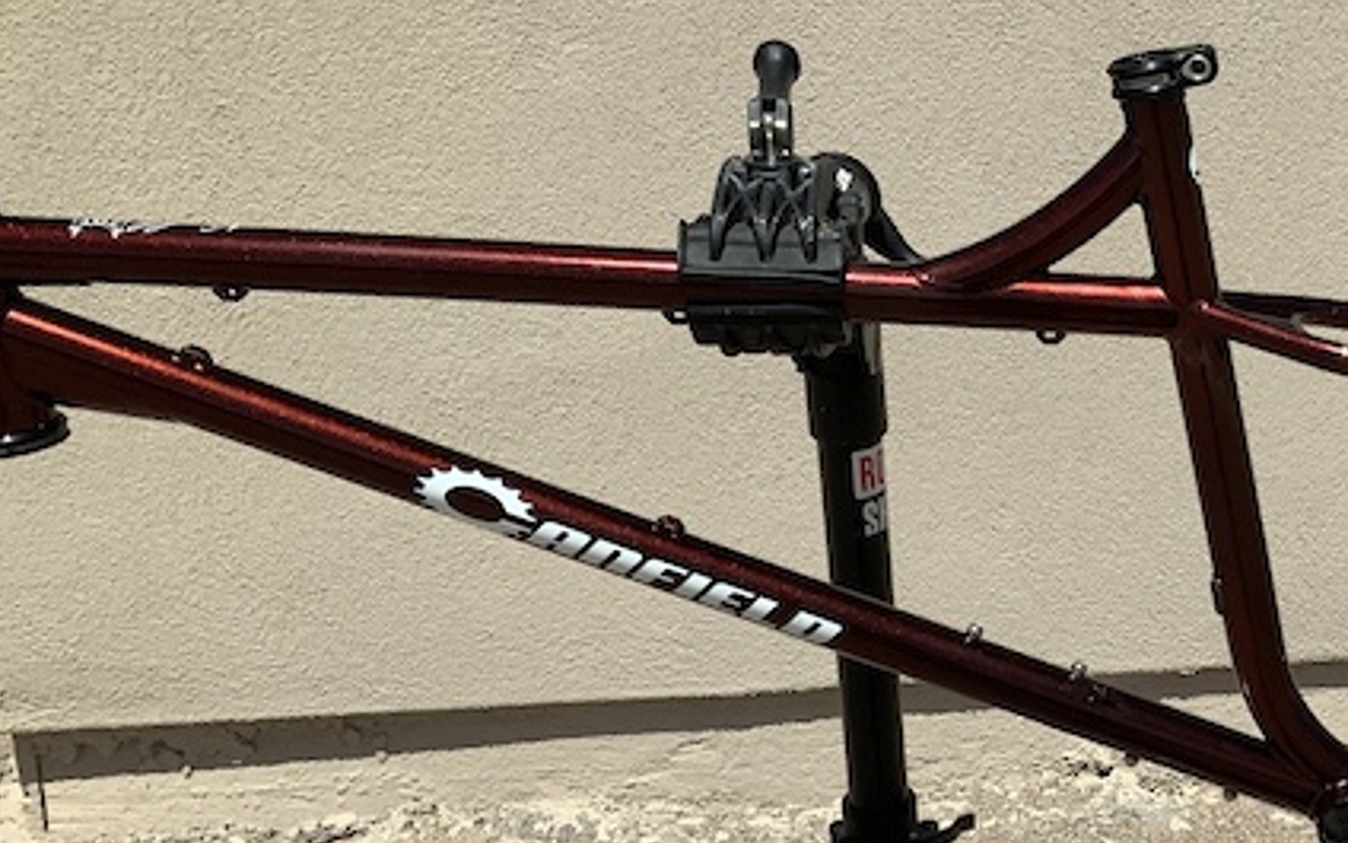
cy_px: 681
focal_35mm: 58
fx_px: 2131
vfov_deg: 22.1
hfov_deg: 33.3
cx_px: 1214
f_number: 1.8
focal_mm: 3
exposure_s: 1/4405
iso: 20
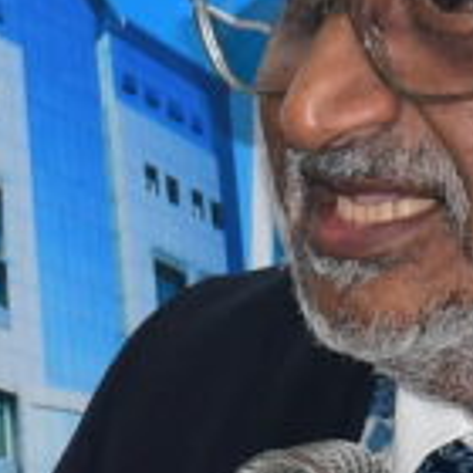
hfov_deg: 1.0
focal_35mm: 1704
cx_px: 635
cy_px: 662
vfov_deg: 1.0
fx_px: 26343
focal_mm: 122
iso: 400
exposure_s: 1/60
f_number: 6.3
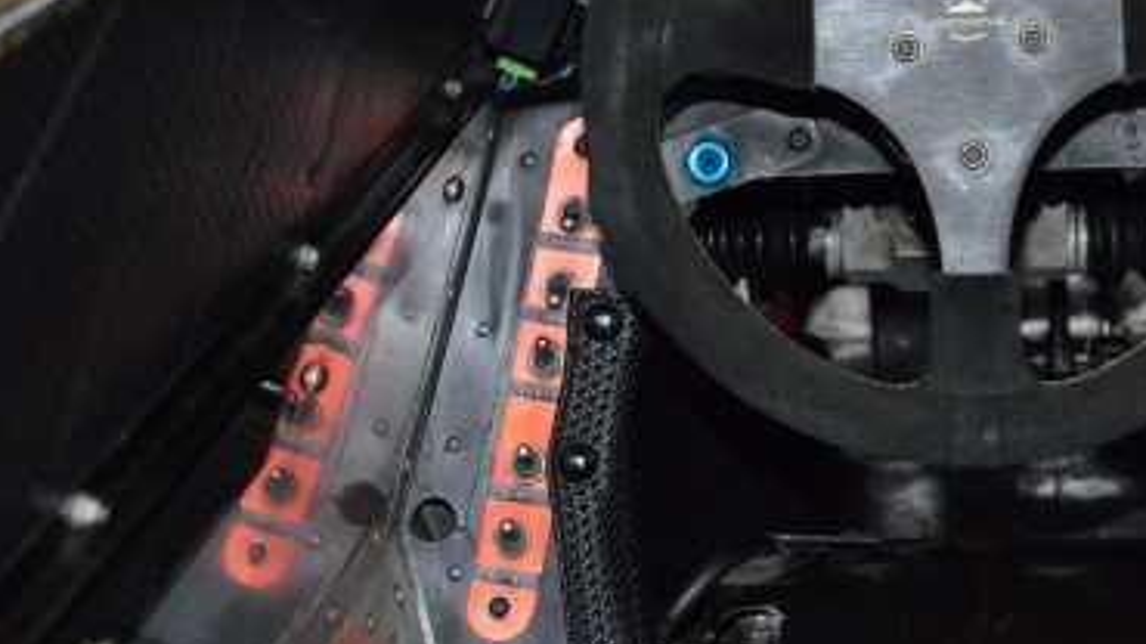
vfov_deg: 12.5
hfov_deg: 21.8
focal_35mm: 96
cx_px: 1004
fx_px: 2917
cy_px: 110
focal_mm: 34
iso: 3200
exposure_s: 1/60
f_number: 4.2
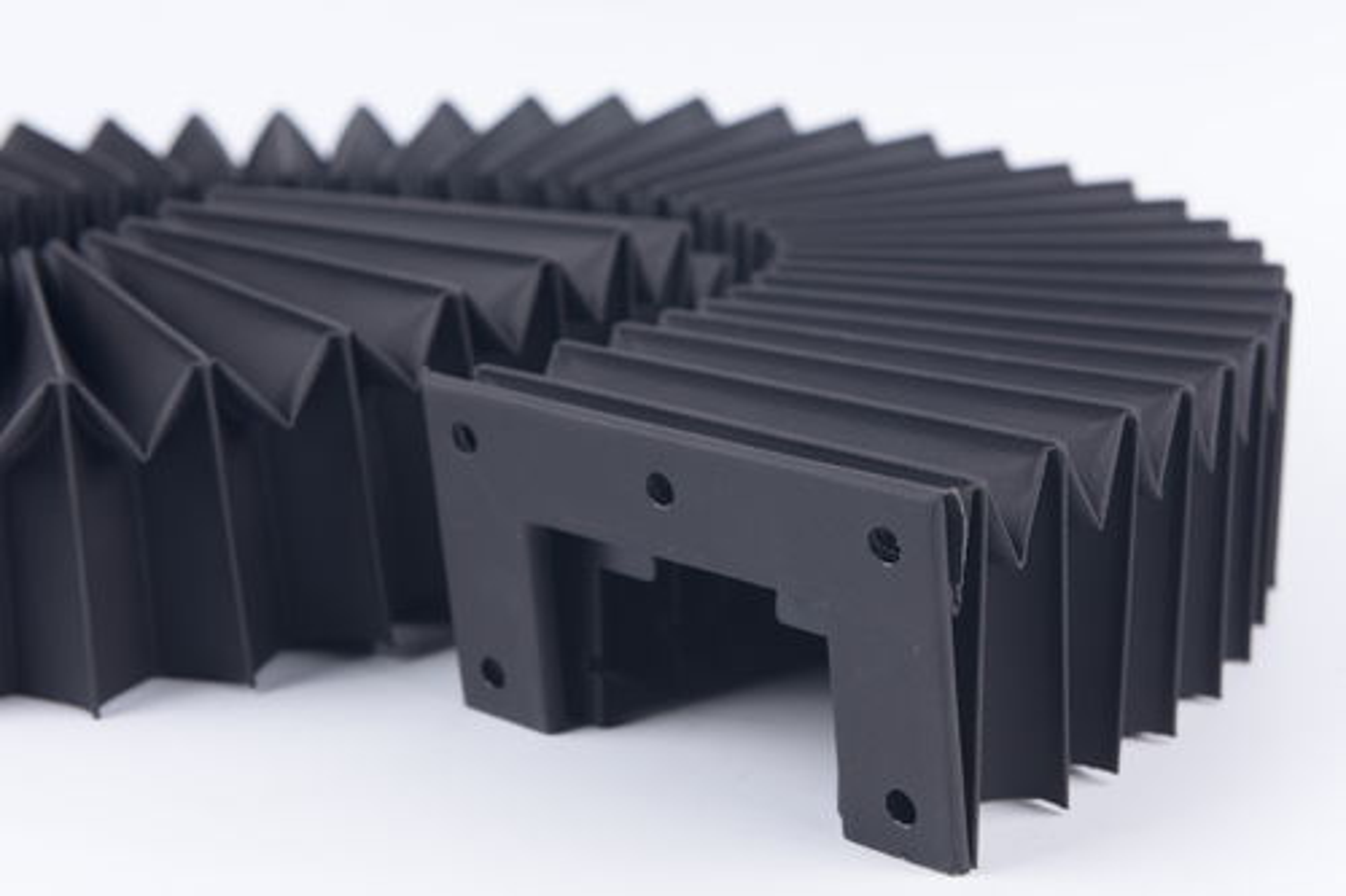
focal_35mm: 70
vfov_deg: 19.4
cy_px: 448
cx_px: 673
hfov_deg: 28.9
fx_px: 2616
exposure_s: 1/125
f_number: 10
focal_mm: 70
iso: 100
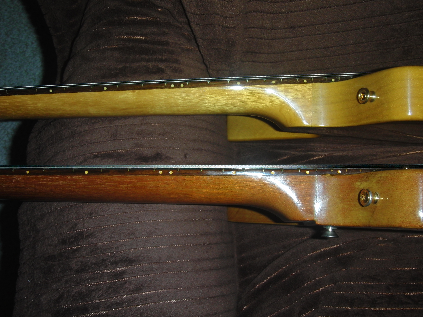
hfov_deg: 49.0
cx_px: 212
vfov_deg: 37.7
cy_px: 158
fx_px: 464
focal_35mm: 38
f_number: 3.9
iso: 100
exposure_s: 1/40
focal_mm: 6.66
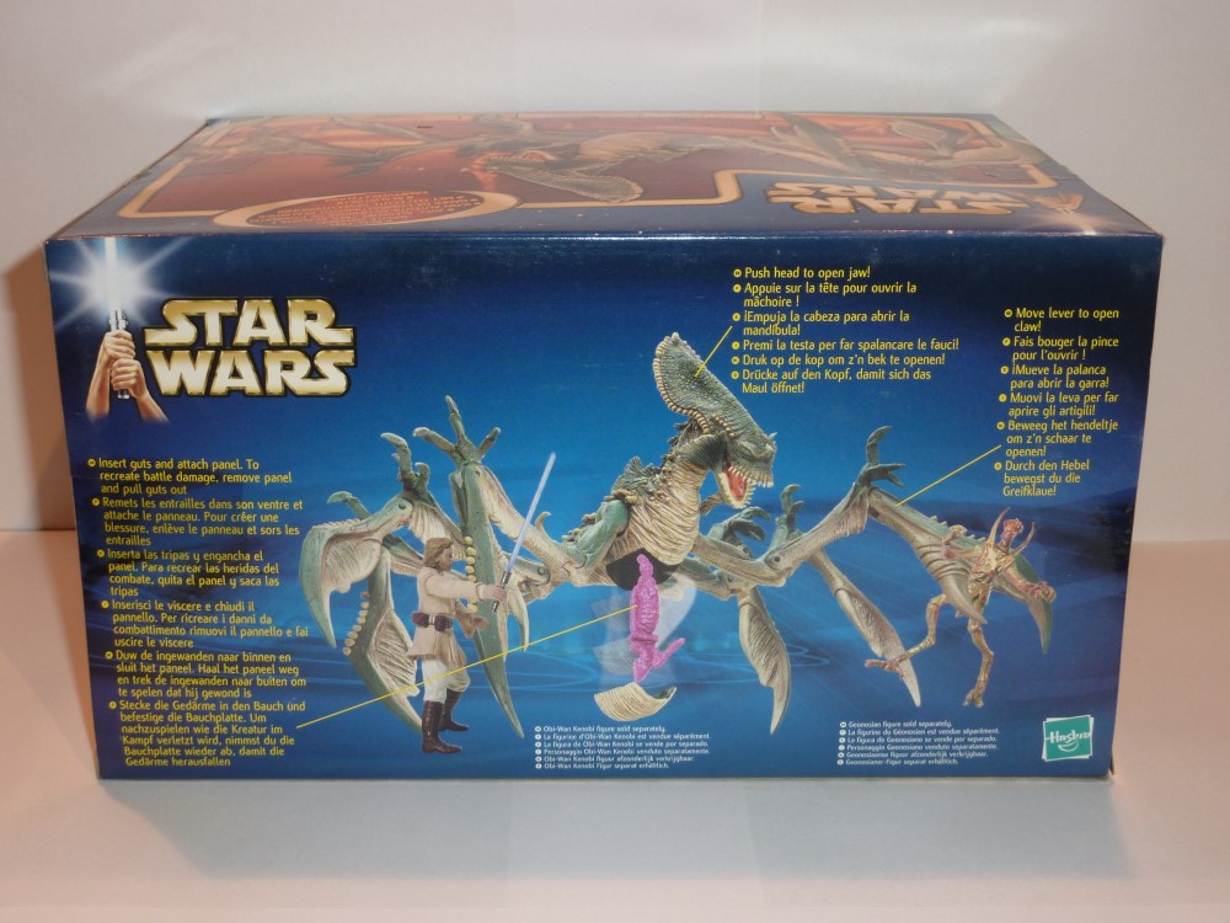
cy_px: 462
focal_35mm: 48
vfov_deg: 30.3
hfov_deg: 39.7
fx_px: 1706
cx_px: 615
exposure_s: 1/30
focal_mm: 7.9
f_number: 3.8
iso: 100
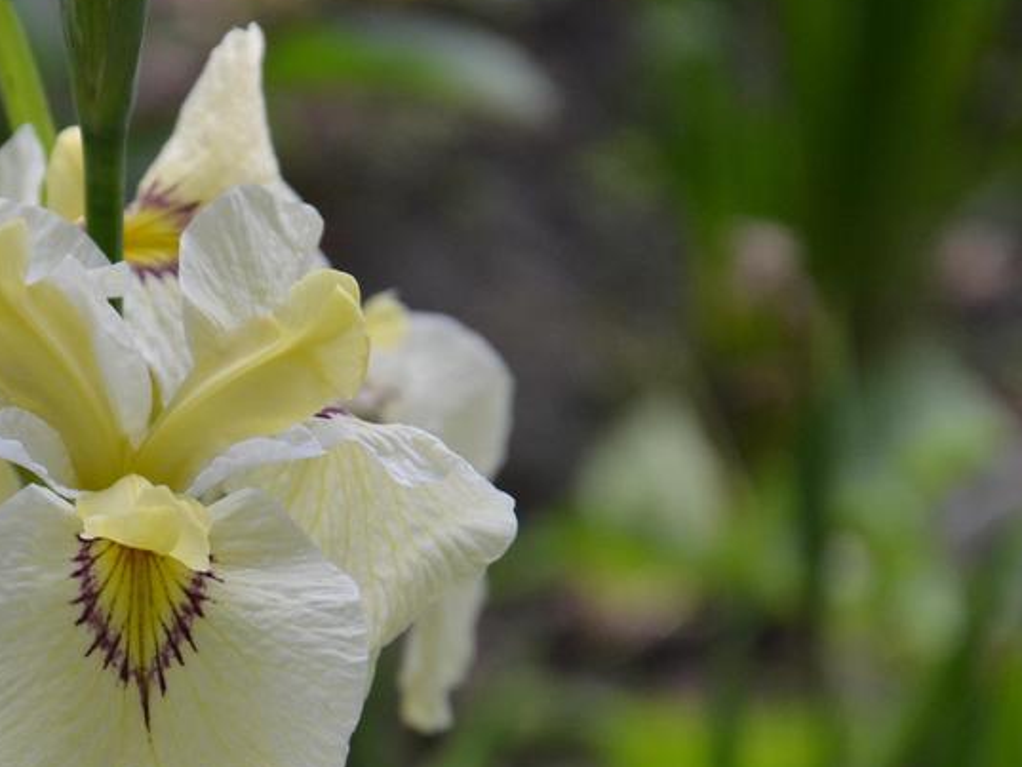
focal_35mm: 282
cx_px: 147
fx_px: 8325
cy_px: 576
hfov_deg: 7.0
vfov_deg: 5.3
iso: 800
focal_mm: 105
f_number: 5.6
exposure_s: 1/800
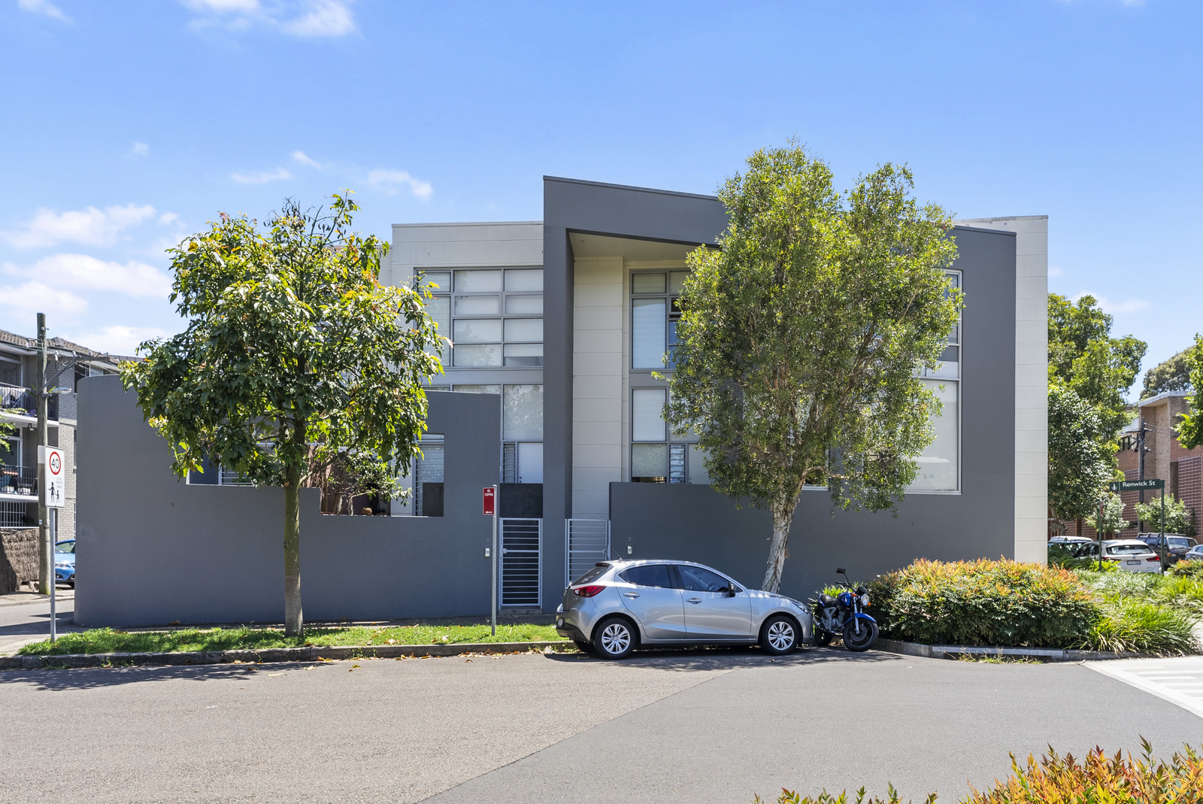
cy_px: 402
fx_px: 752
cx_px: 602
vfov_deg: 56.2
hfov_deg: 77.3
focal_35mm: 22
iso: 400
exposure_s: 1/400
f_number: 8
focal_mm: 22.5
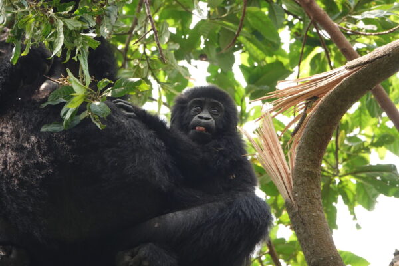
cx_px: 200
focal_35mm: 599
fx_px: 6638
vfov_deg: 2.3
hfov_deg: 3.4
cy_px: 133
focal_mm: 219.82
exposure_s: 1/250
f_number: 4
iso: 250
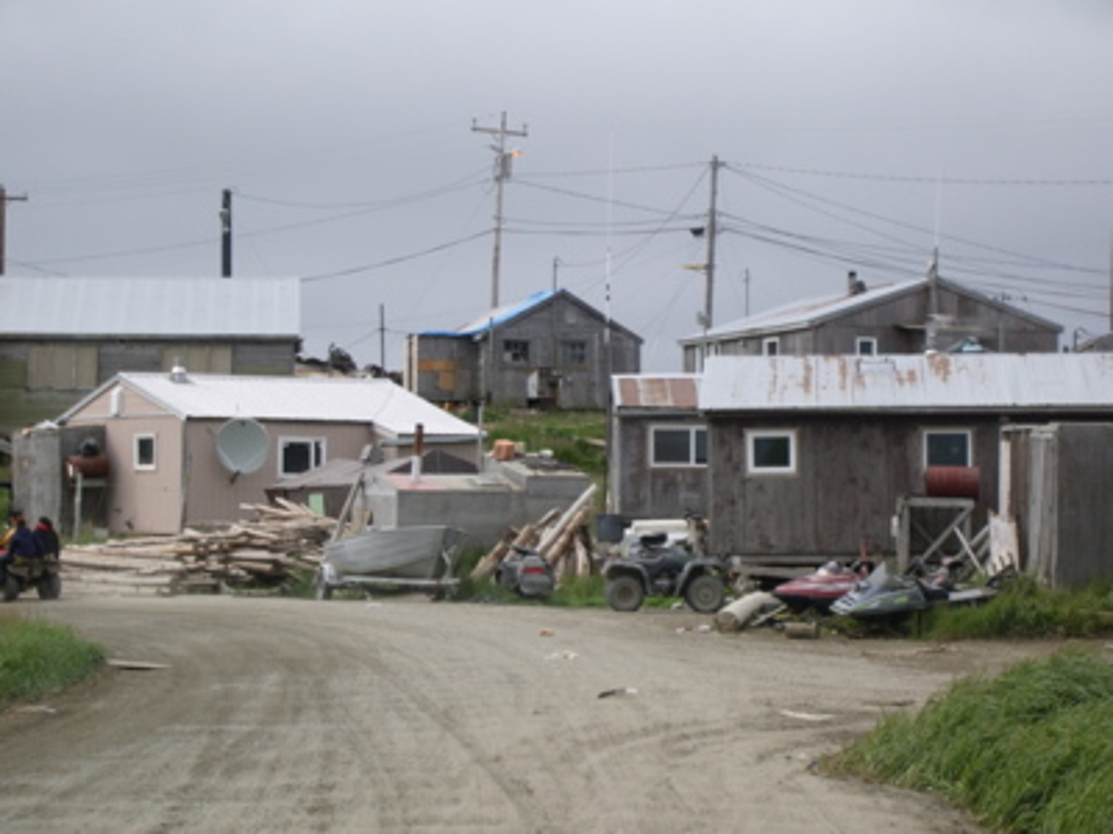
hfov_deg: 52.6
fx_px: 1125
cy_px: 417
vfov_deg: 40.7
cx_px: 556
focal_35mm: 35
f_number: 2.6
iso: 50
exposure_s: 1/250
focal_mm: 5.8
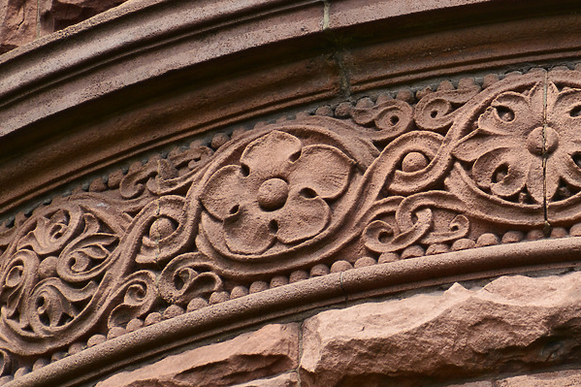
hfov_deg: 7.3
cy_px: 145
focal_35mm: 282
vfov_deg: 4.9
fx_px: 4546
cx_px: 386
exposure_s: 1/200
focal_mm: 125
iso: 400
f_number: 10
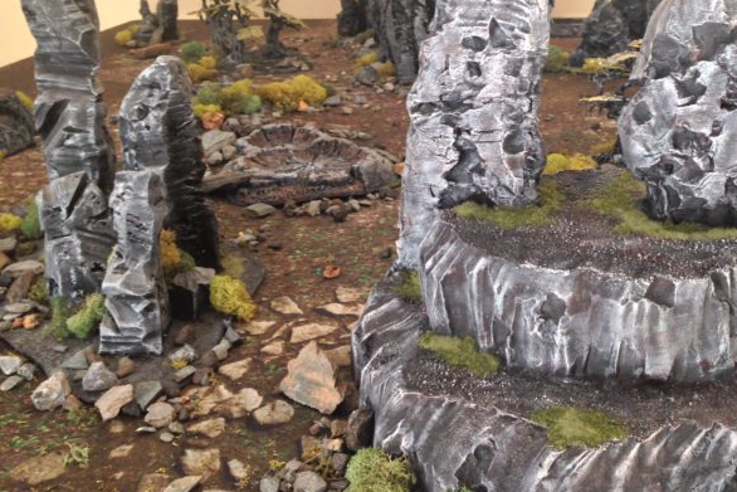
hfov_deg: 43.4
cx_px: 435
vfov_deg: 29.7
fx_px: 921
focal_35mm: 45
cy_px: 176
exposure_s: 1/20
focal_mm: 4.12
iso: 64
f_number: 2.4
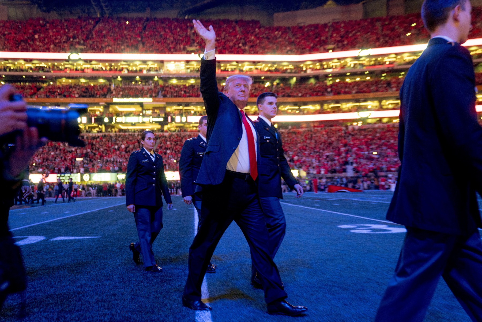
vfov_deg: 42.3
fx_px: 415
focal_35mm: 31
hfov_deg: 60.3
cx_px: 241
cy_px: 161
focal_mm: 31
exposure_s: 1/200
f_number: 2.8
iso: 2000
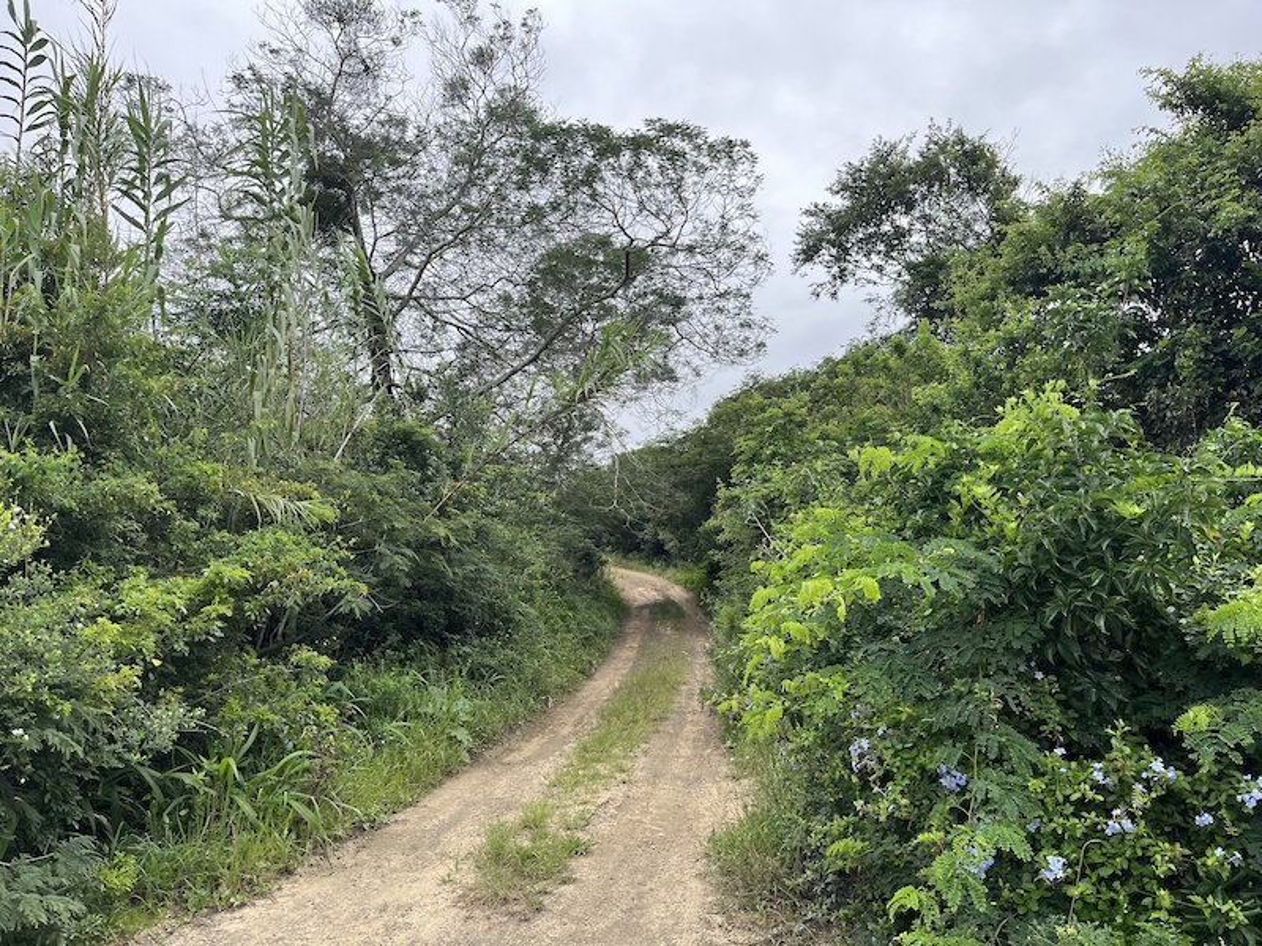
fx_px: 948
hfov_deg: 67.3
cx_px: 631
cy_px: 473
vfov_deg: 53.1
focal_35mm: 26
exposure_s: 1/967
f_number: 1.6
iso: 50
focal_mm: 5.1
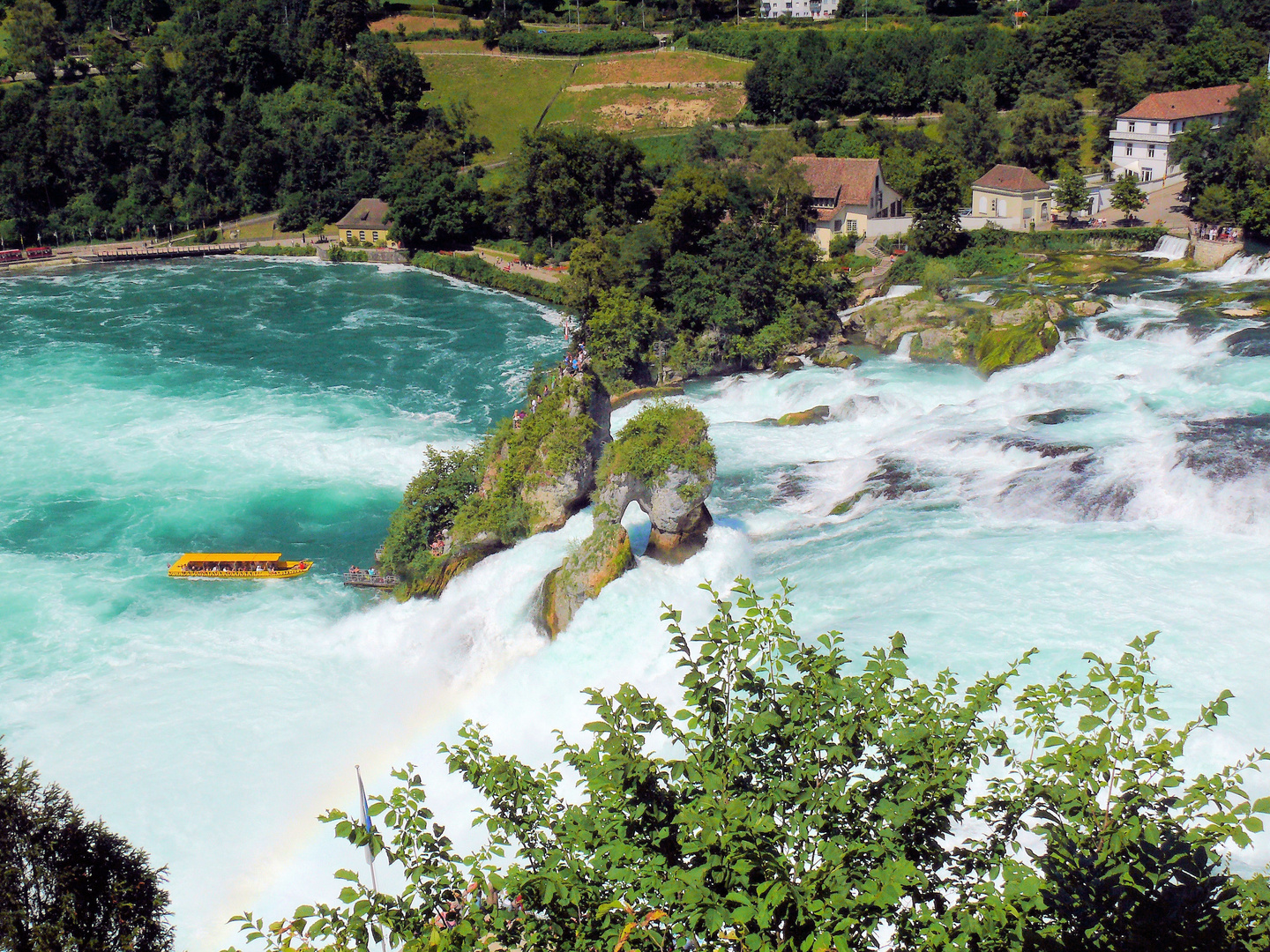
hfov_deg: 52.6
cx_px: 635
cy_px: 476
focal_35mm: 35
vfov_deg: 40.7
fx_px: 1284
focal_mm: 7.4
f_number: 8
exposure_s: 1/640
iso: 100
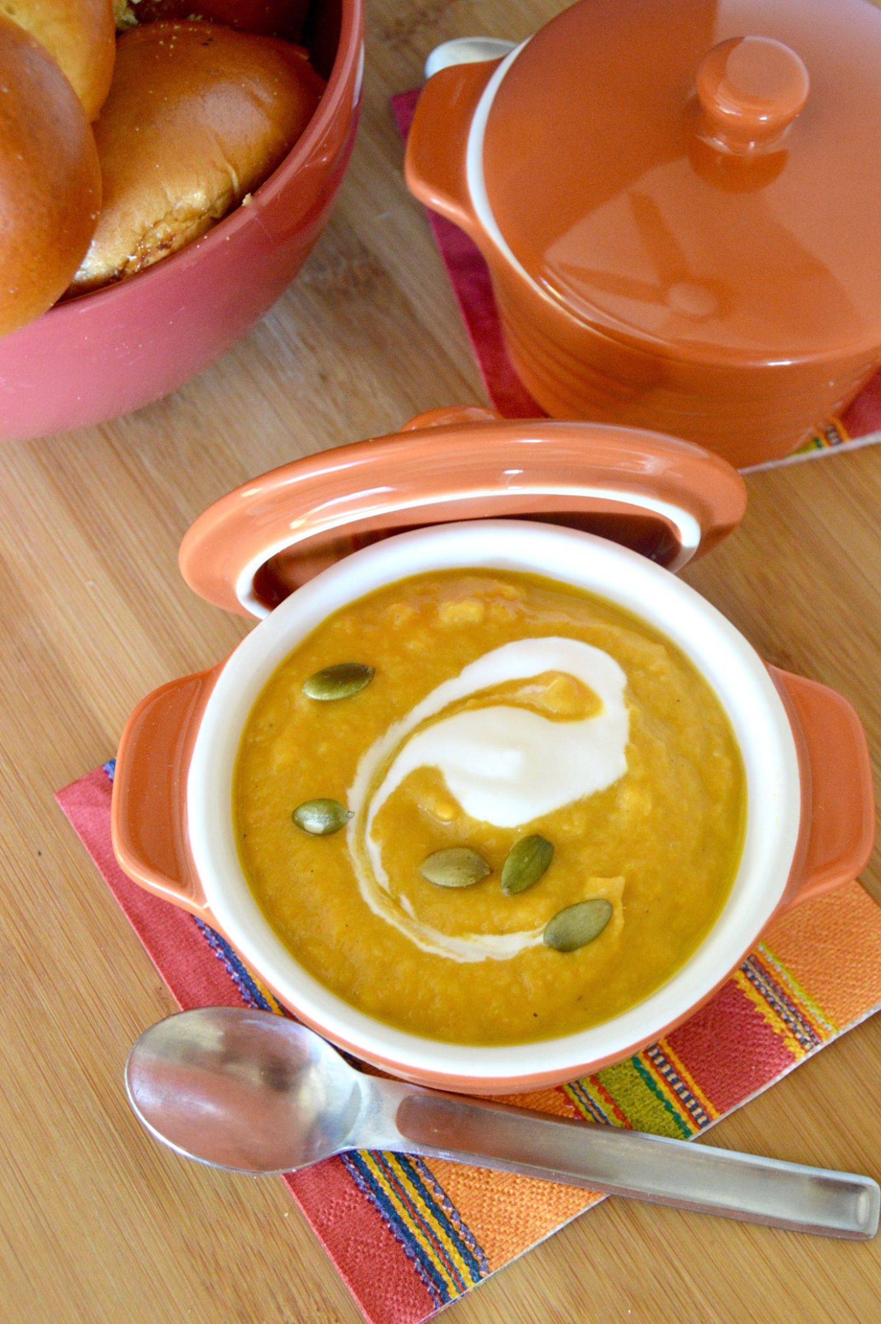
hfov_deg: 28.0
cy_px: 662
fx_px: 1765
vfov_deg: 41.1
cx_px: 440
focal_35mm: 48
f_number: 6.3
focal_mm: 32
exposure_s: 1/25
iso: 1600
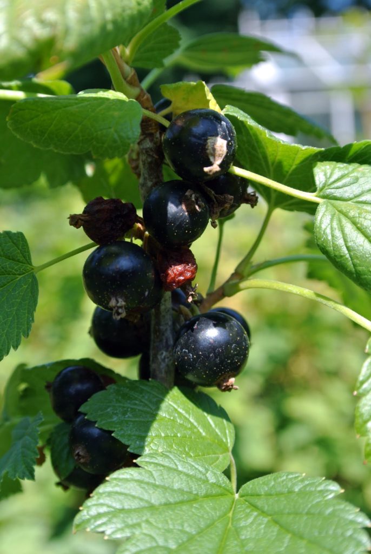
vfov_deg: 36.8
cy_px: 277
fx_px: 832
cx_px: 186
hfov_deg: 25.1
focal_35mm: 54
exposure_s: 1/200
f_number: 5.6
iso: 100
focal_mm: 20.3
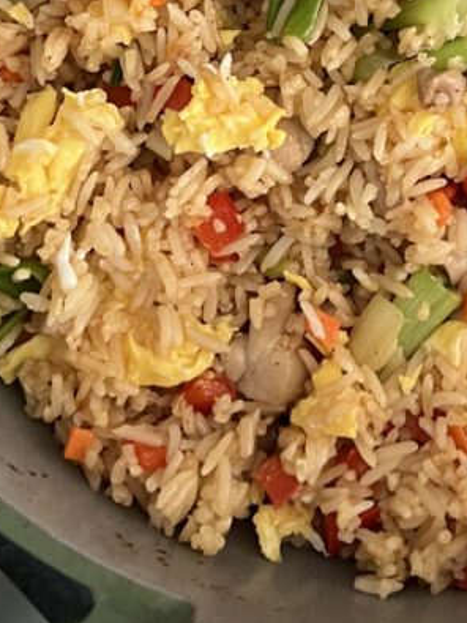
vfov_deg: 23.5
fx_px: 1422
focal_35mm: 79
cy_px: -27
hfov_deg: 18.3
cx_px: 446
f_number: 1.5
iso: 320
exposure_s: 1/60
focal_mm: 5.7
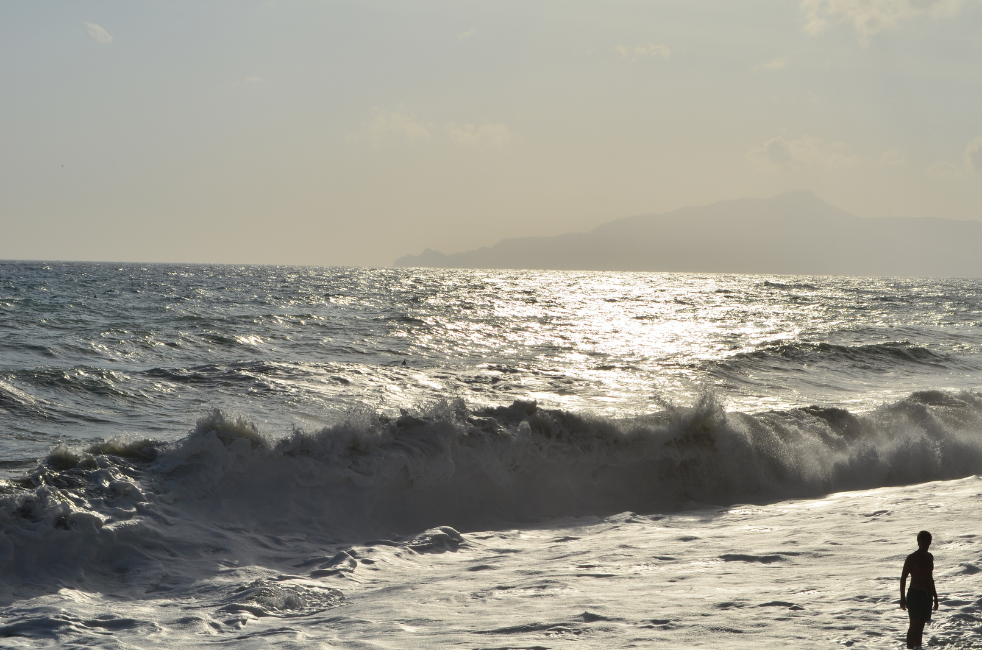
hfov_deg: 24.4
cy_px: 326
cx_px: 489
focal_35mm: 84
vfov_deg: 16.3
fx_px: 2273
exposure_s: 1/800
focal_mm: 55
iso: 100
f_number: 14
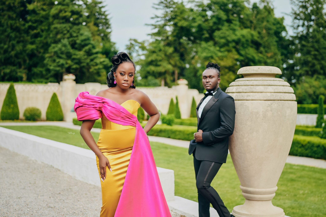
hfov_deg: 38.2
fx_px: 471
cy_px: 108
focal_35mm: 52
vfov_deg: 26.0
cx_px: 163
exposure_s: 1/1600
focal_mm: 35
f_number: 1.4
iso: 100
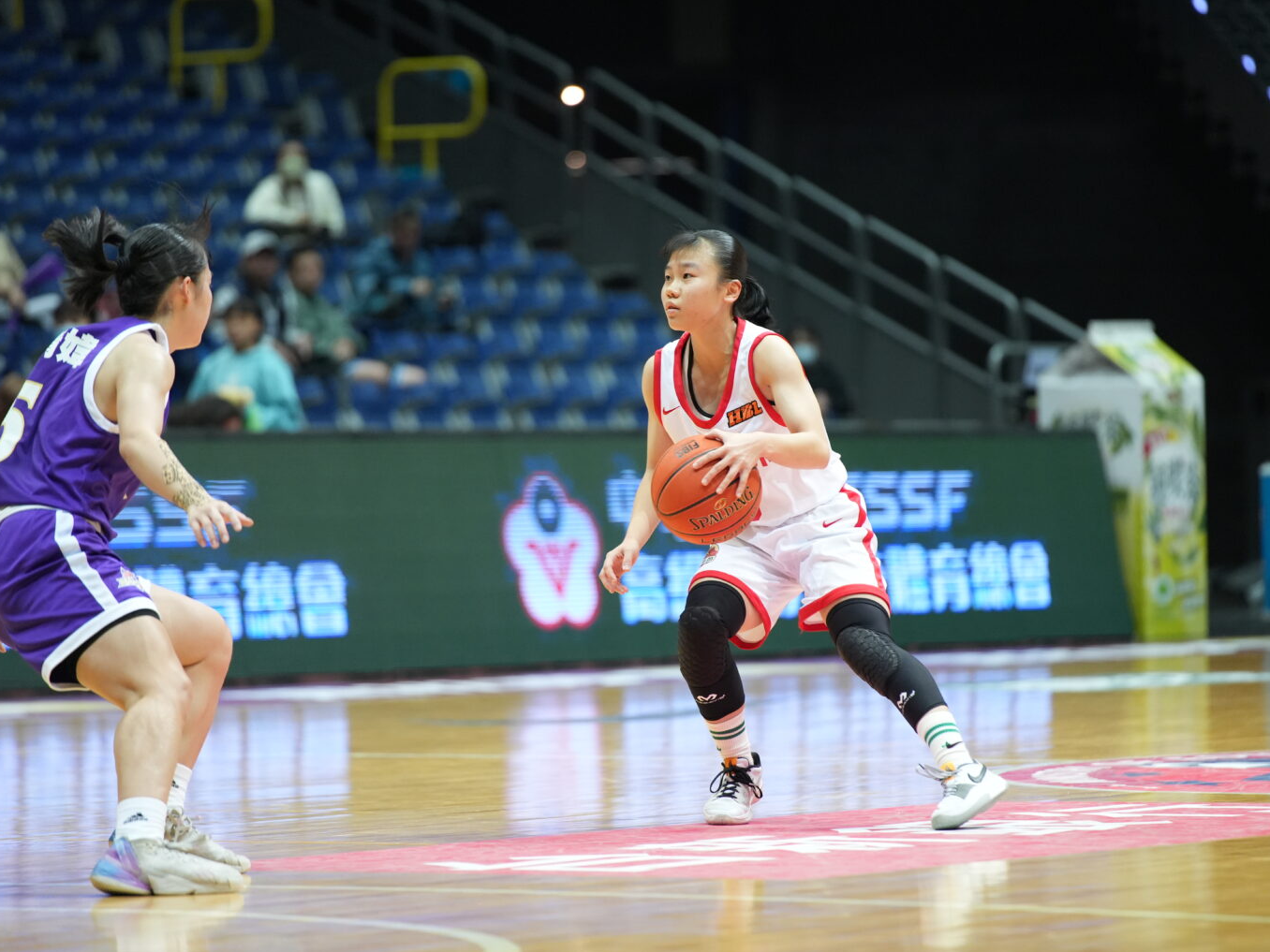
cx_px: 708
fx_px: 7191
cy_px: 478
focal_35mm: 196
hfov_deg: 10.1
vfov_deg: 7.6
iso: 3200
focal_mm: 180
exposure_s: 1/1000
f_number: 3.2
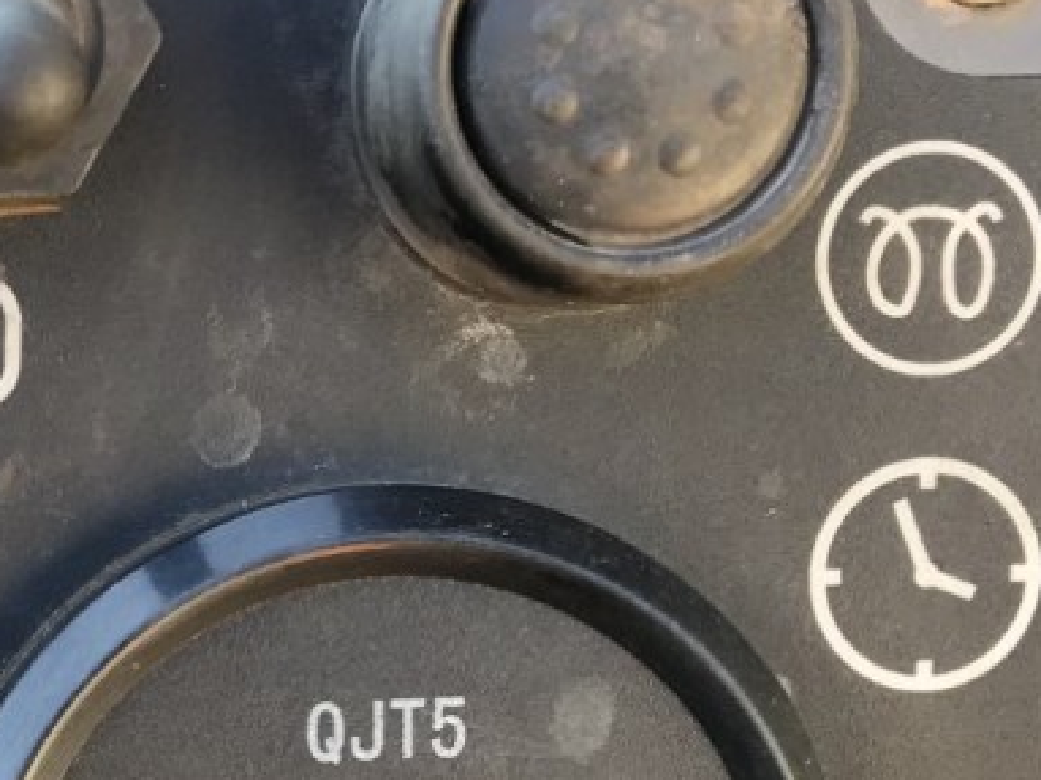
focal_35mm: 104
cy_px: 728
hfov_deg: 17.8
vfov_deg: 14.1
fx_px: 3127
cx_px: -260
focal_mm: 3.99
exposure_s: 1/90
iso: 25
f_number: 1.8
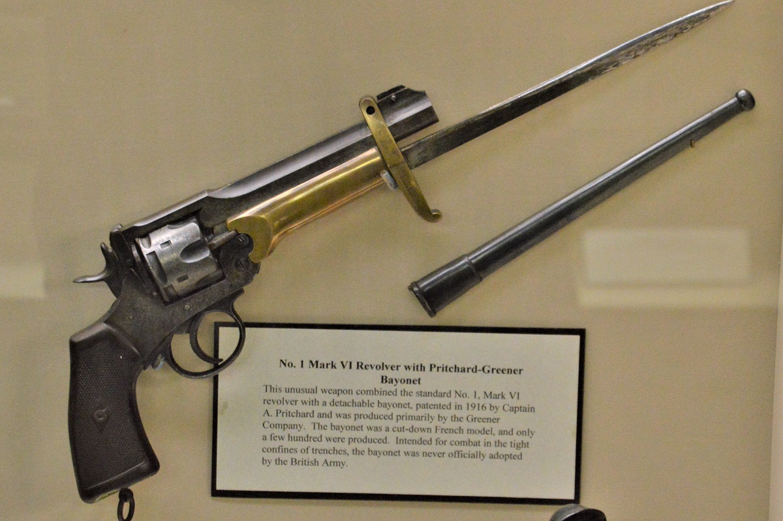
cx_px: 392
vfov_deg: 11.7
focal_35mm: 117
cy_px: 260
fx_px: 2543
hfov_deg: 17.5
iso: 3200
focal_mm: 78
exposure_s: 1/20
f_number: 5.6
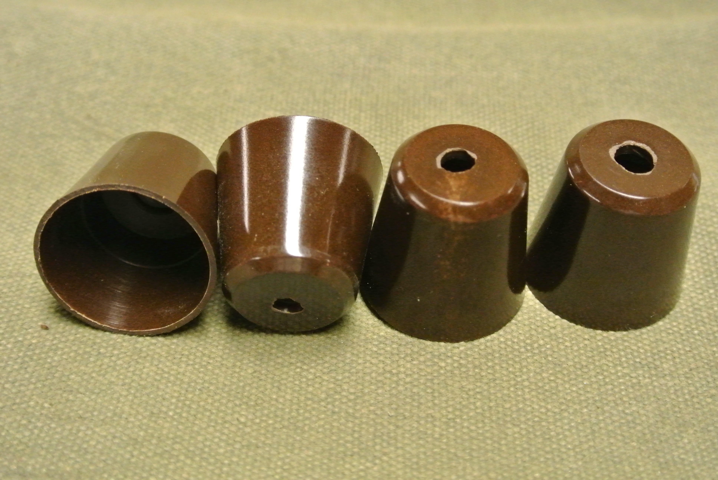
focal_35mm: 52
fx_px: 1038
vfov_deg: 26.1
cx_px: 359
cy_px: 240
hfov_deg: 38.1
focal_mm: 19.6
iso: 3200
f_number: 4.8
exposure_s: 1/50
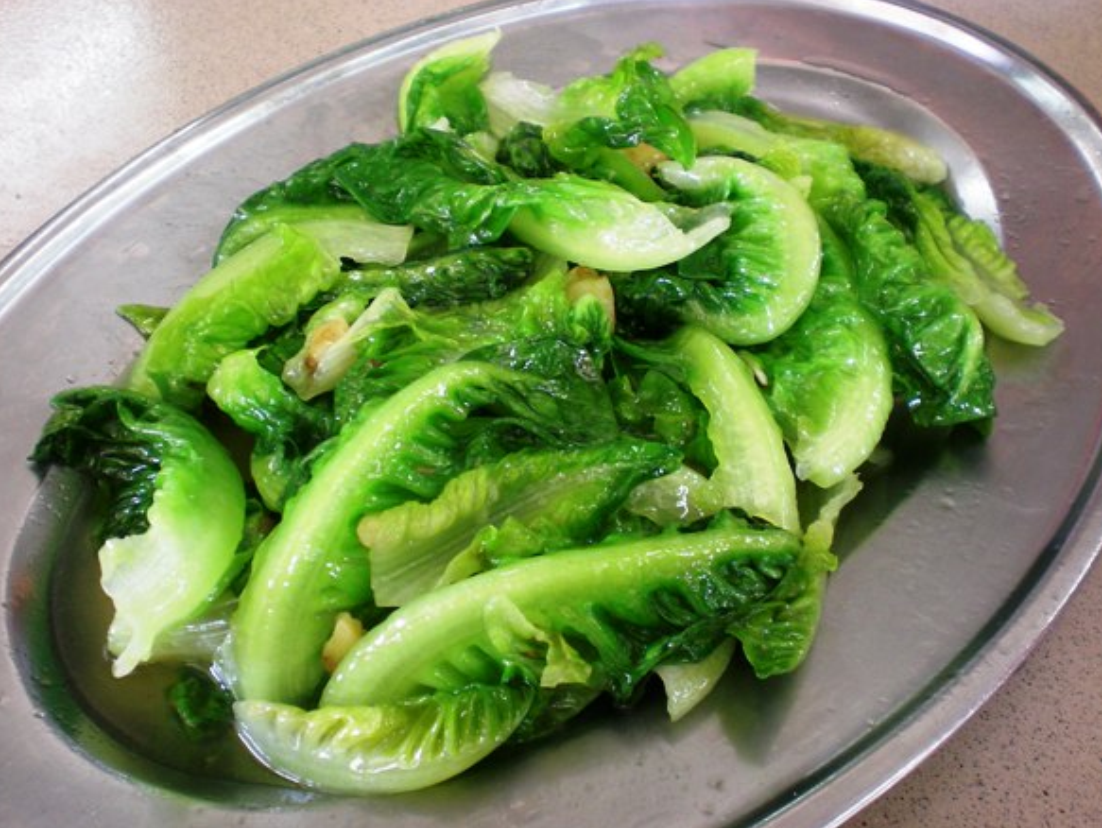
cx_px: 531
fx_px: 1274
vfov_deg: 36.0
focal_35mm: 40
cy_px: 402
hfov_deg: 46.8
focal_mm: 6.3
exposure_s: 1/29
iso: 200
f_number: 3.1
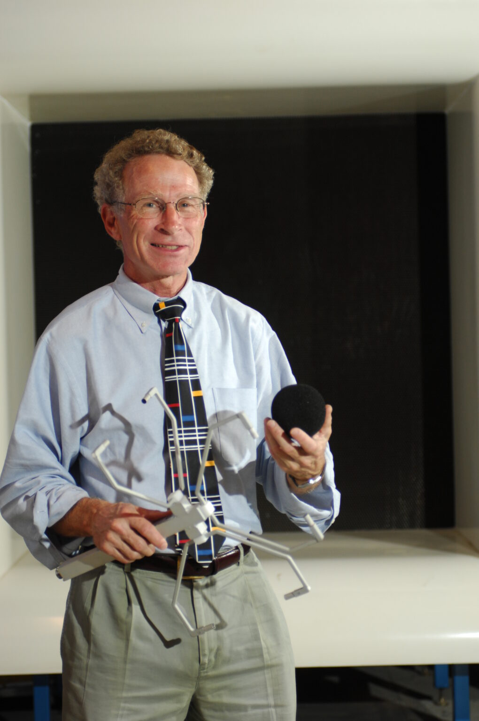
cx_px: 240
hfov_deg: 17.4
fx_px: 1561
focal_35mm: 78
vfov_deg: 26.0
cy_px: 360
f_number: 2.8
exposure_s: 1/125
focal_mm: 52
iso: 250
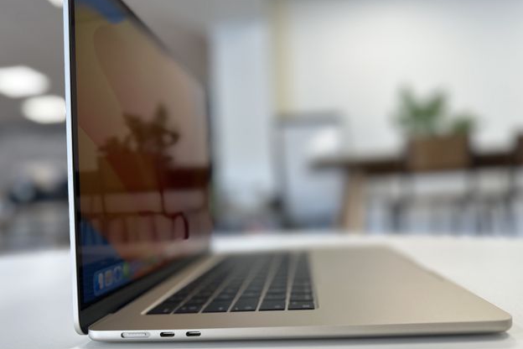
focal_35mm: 26
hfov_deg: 69.4
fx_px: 378
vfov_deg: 49.5
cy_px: 185
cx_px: 259
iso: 100
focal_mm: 6.86
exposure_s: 1/100
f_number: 1.78
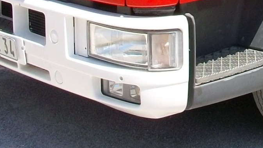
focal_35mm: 124
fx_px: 865
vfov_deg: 9.2
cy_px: -146
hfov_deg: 16.8
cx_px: 281
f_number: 5.5
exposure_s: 1/237
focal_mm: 5.7
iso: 80
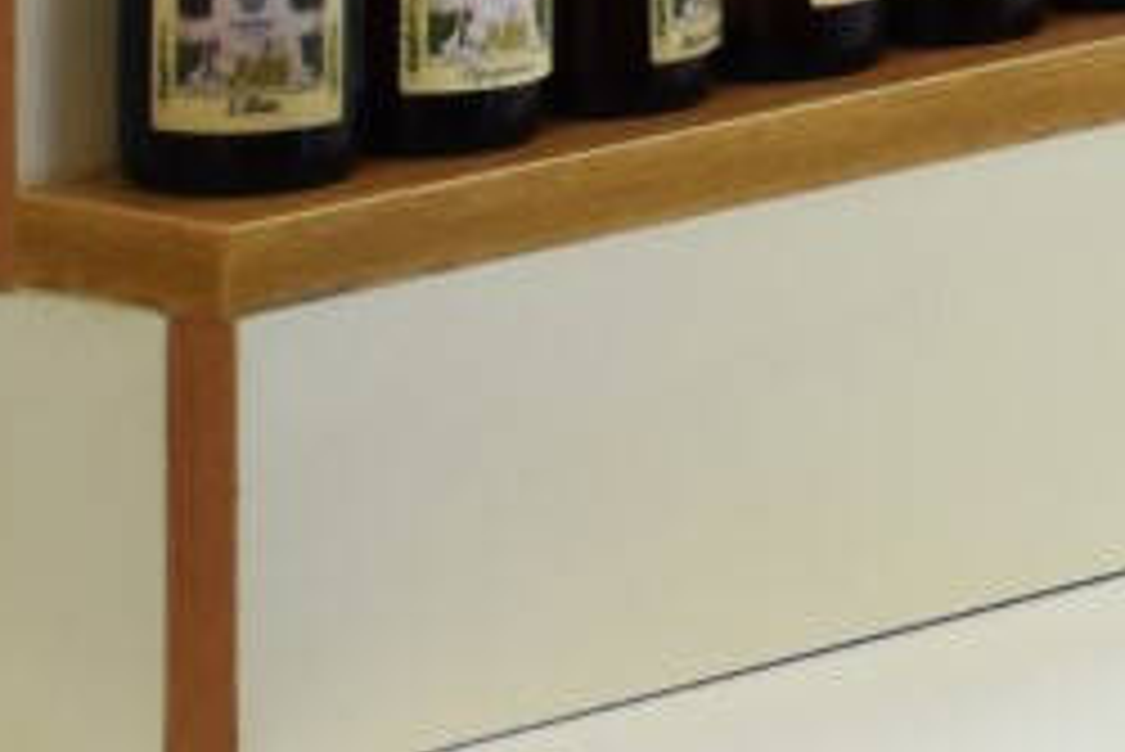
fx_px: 13664
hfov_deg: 4.4
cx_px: 3902
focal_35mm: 437
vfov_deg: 3.1
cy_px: -1189
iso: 800
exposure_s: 1/60
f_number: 4.2
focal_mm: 38
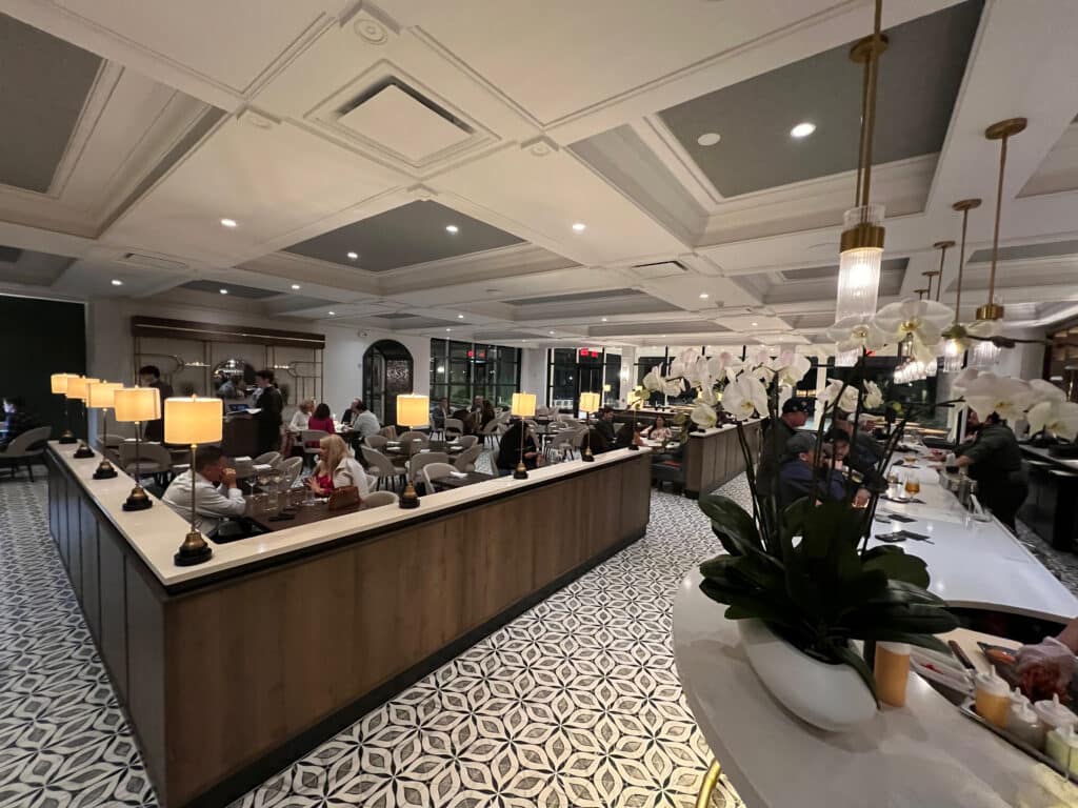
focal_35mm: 13
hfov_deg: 106.2
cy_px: 404
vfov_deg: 89.9
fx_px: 405
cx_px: 539
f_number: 1.8
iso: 800
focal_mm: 1.57
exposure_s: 1/49
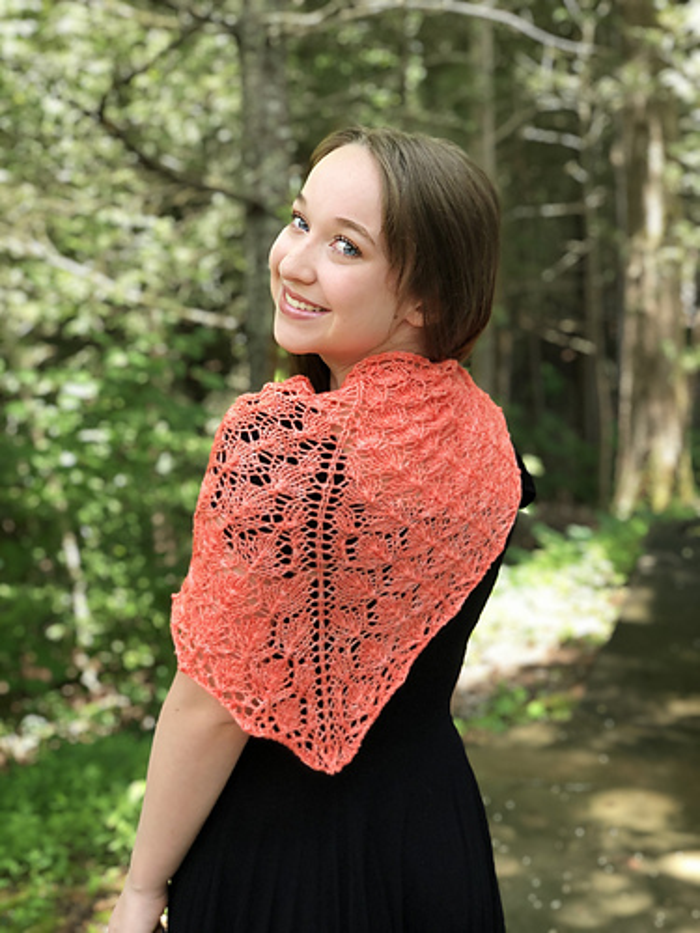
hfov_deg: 28.0
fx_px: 1402
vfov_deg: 36.8
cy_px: 466
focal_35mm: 52
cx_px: 350
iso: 40
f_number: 2.4
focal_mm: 6
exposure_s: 1/60
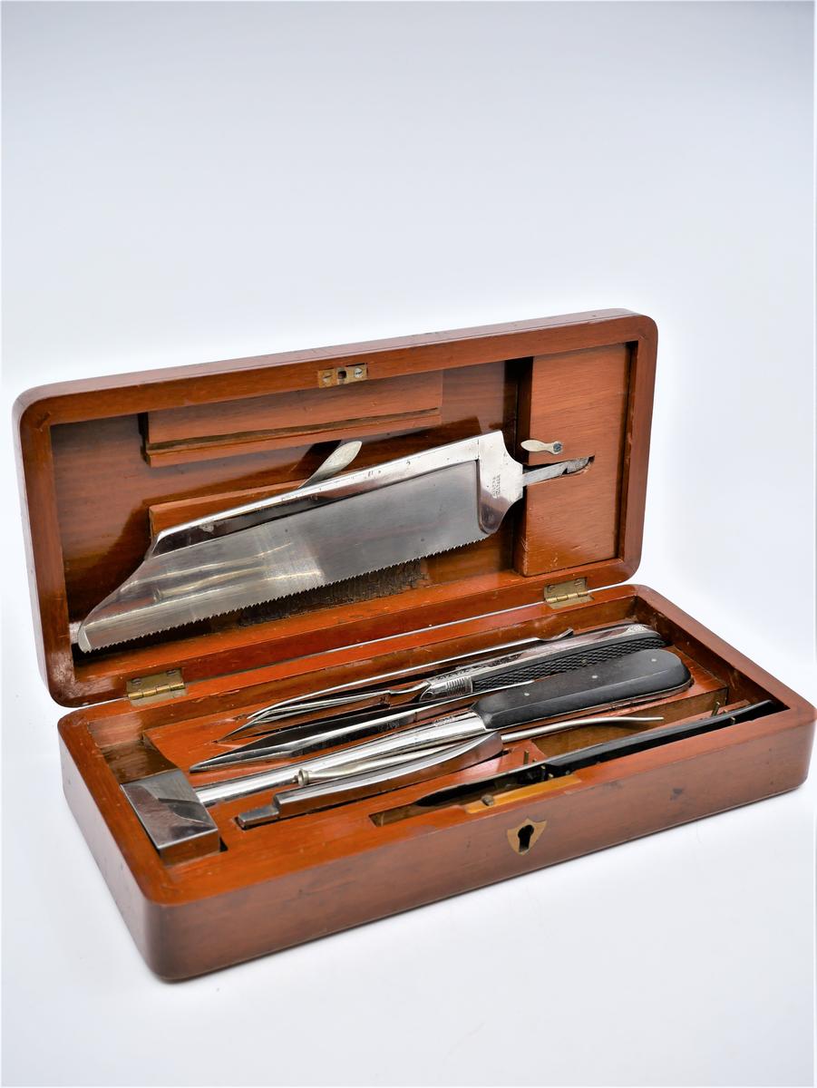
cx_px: 408
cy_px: 544
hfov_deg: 32.9
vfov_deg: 42.9
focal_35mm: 44
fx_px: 1384
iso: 200
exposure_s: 1/160
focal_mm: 22
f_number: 5.6
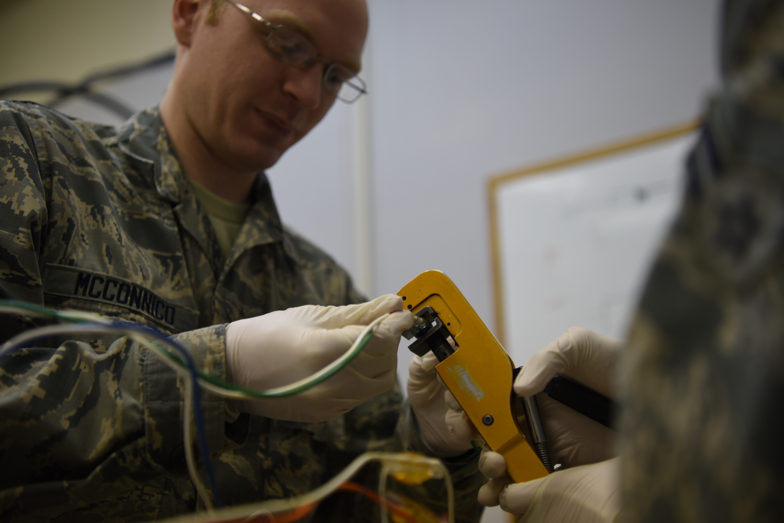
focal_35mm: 48
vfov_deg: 28.1
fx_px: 1046
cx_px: 392
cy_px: 262
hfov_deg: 41.1
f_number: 2.8
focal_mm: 48
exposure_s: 1/80
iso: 500
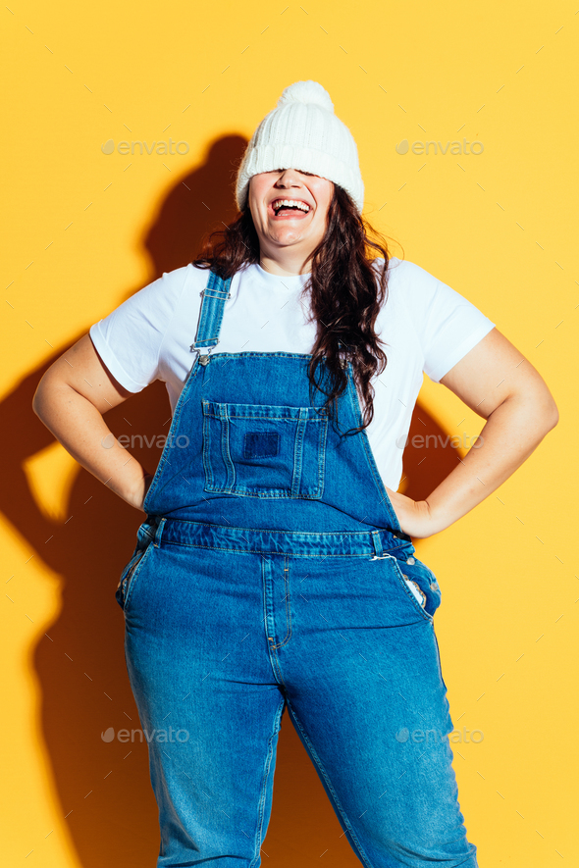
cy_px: 434
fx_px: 1537
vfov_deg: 31.6
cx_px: 290
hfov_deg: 21.3
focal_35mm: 64
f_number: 10
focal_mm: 63.7
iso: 80
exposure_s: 1/160
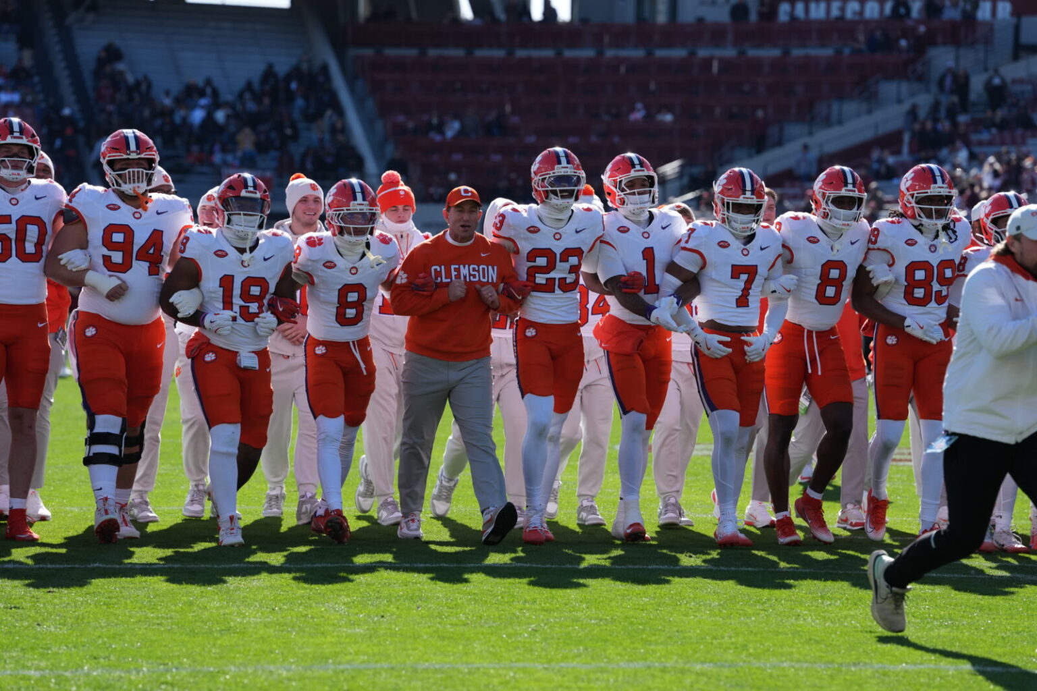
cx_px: 518
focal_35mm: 150
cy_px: 346
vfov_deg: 9.1
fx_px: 4320
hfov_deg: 13.7
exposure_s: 1/3200
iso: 500
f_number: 4
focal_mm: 150
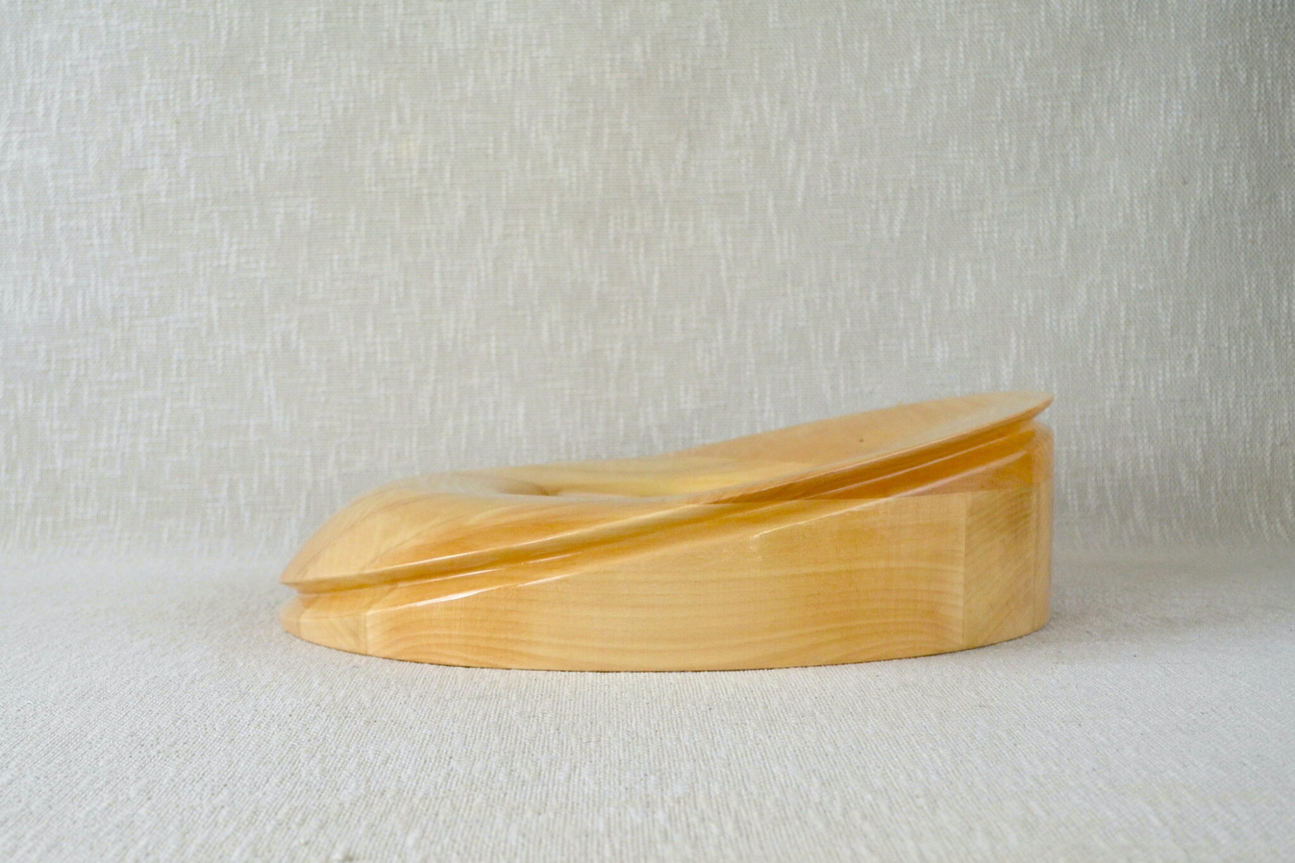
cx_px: 648
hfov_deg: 53.1
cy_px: 432
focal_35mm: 36
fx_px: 1295
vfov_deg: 36.9
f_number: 4.5
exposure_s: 1/80
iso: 200
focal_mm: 24
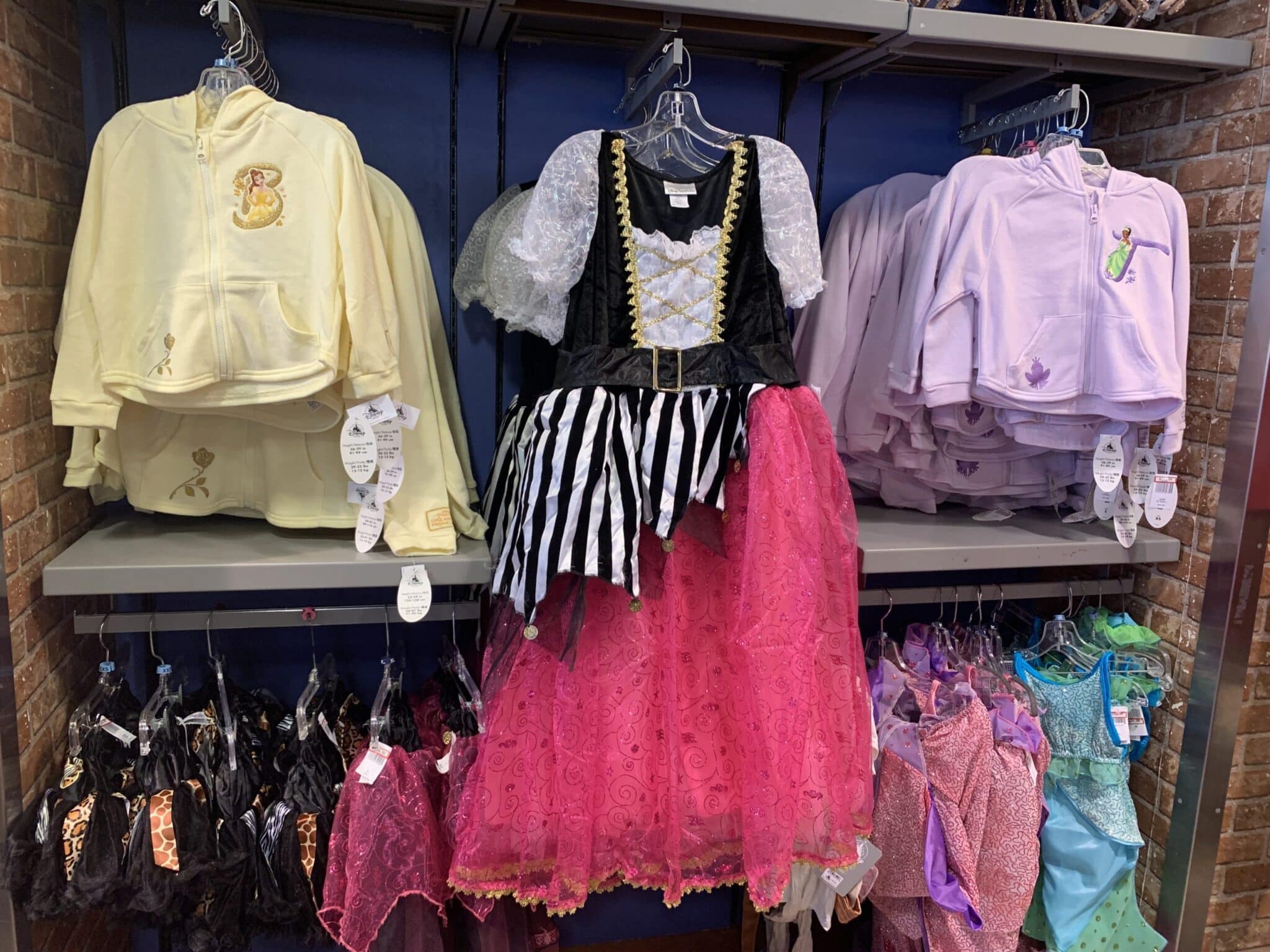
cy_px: 476
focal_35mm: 26
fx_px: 954
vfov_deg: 53.1
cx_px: 635
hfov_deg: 67.3
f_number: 1.8
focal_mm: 4.25
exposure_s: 1/58
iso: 160
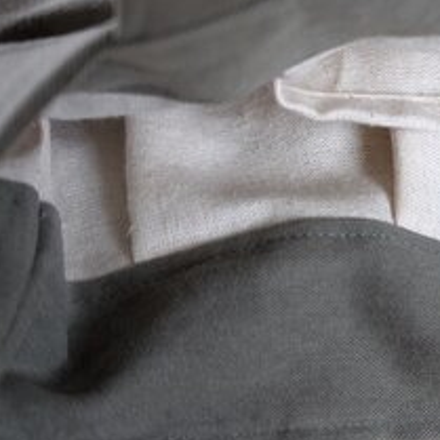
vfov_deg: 26.5
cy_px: 184
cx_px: 505
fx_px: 935
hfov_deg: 24.4
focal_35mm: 65
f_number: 1.68
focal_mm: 6.9
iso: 595
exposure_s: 1/91
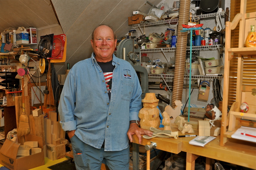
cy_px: 85
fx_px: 213
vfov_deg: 43.5
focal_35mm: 30
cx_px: 128
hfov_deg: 62.0
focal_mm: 20
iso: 250
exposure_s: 1/60
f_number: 4.5
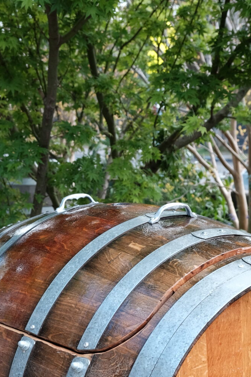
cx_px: 139
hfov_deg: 17.5
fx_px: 816
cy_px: 293
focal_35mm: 78
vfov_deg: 25.6
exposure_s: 1/100
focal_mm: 25.4
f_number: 4
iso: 200
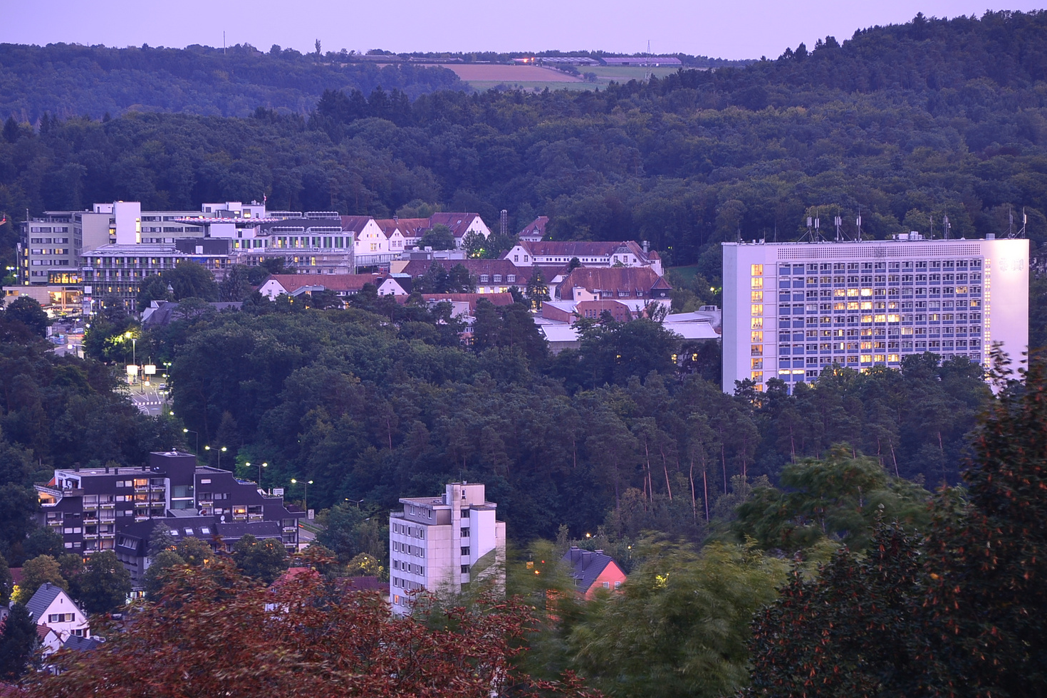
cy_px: 380
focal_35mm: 162
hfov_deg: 12.7
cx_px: 532
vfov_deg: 8.5
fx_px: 4711
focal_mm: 98
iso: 200
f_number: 5.6
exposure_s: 2.5
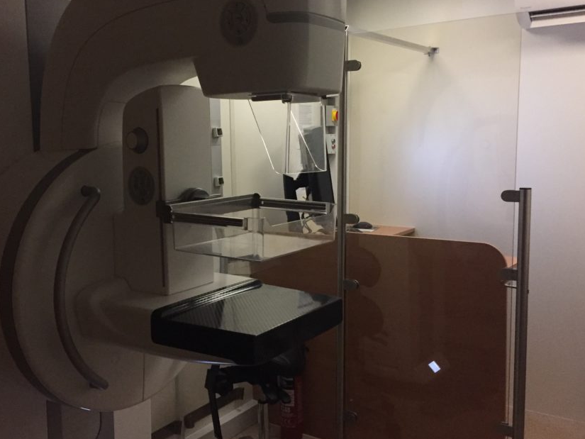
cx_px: 258
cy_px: 200
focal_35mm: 36
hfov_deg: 51.2
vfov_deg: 39.6
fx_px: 608
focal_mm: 4.15
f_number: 2.2
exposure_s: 1/17
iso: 320
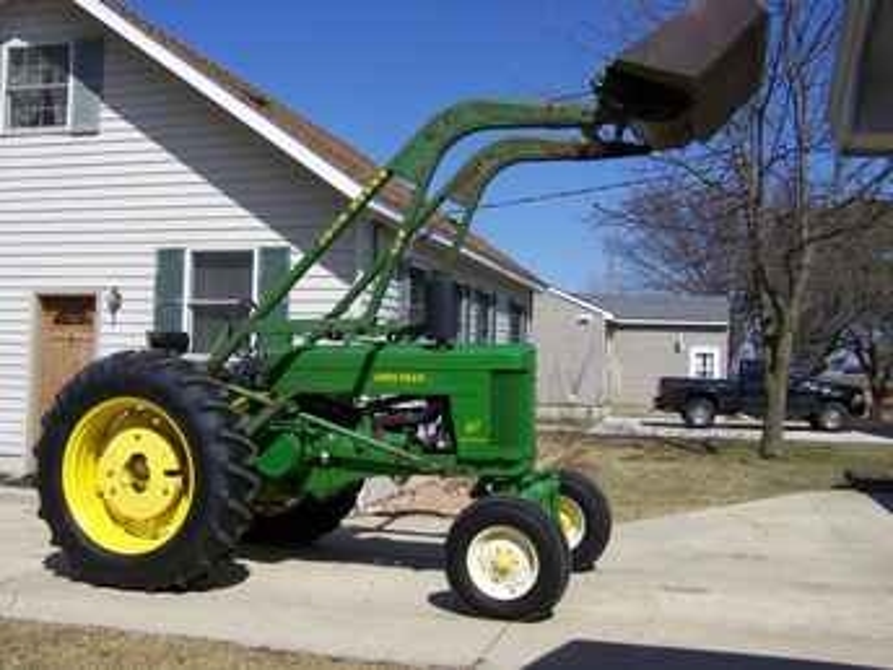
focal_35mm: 38
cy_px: 335
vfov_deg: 37.7
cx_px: 446
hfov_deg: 49.0
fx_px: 980
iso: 64
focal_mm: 6.3
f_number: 4
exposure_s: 1/800
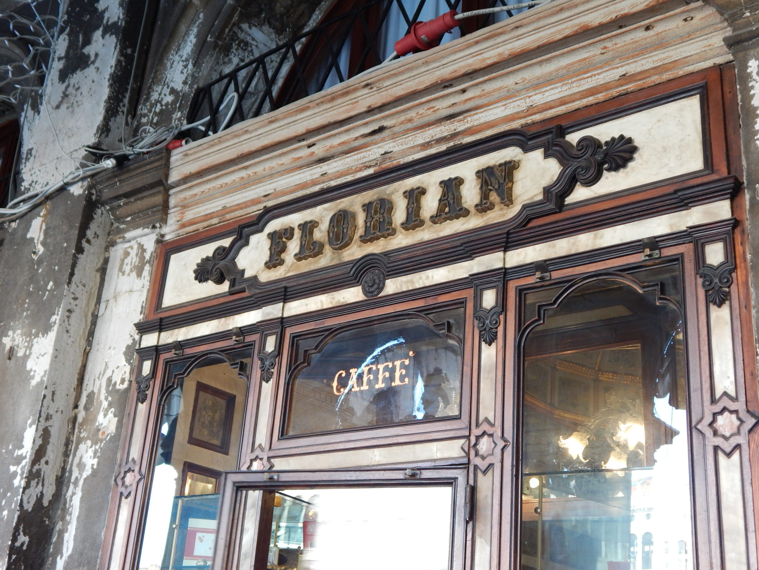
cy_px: 285
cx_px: 380
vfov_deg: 33.6
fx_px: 943
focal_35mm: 43
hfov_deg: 43.9
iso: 180
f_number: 3.6
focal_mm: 7.7
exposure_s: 1/30
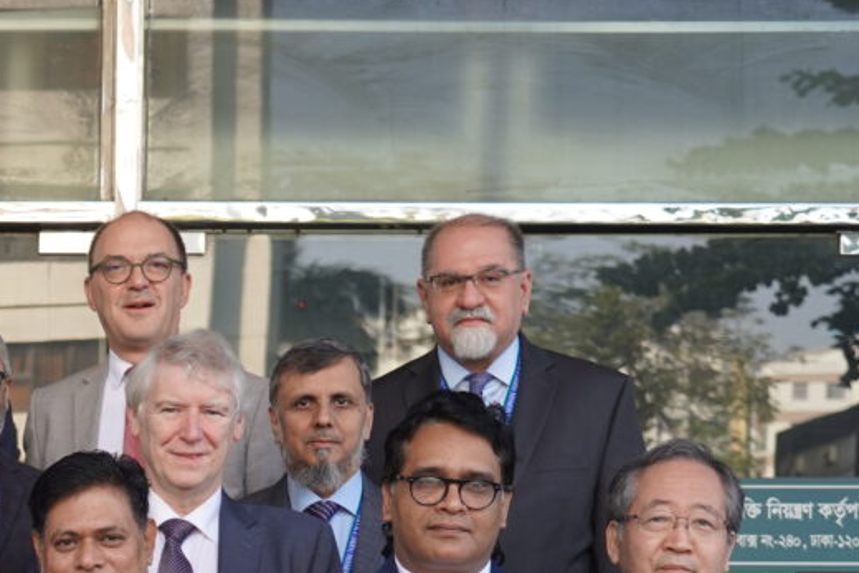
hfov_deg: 15.2
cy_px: 809
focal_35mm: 127
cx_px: -340
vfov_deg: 10.5
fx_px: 3031
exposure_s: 1/160
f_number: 4
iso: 250
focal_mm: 43
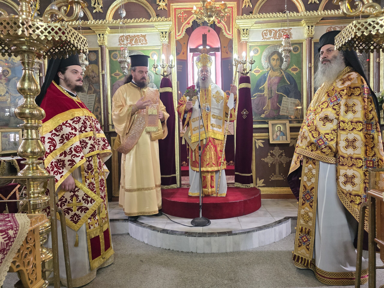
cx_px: 192
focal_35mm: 23
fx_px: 255
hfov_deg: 73.9
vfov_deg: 58.9
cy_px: 144
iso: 640
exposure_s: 1/100
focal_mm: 6.3
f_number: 1.7
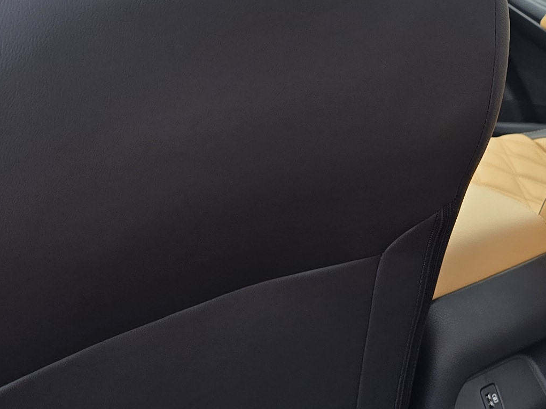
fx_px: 1420
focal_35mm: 90
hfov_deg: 20.9
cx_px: 567
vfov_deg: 16.4
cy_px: 232
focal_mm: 6.3
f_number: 1.7
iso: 32
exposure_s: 1/180
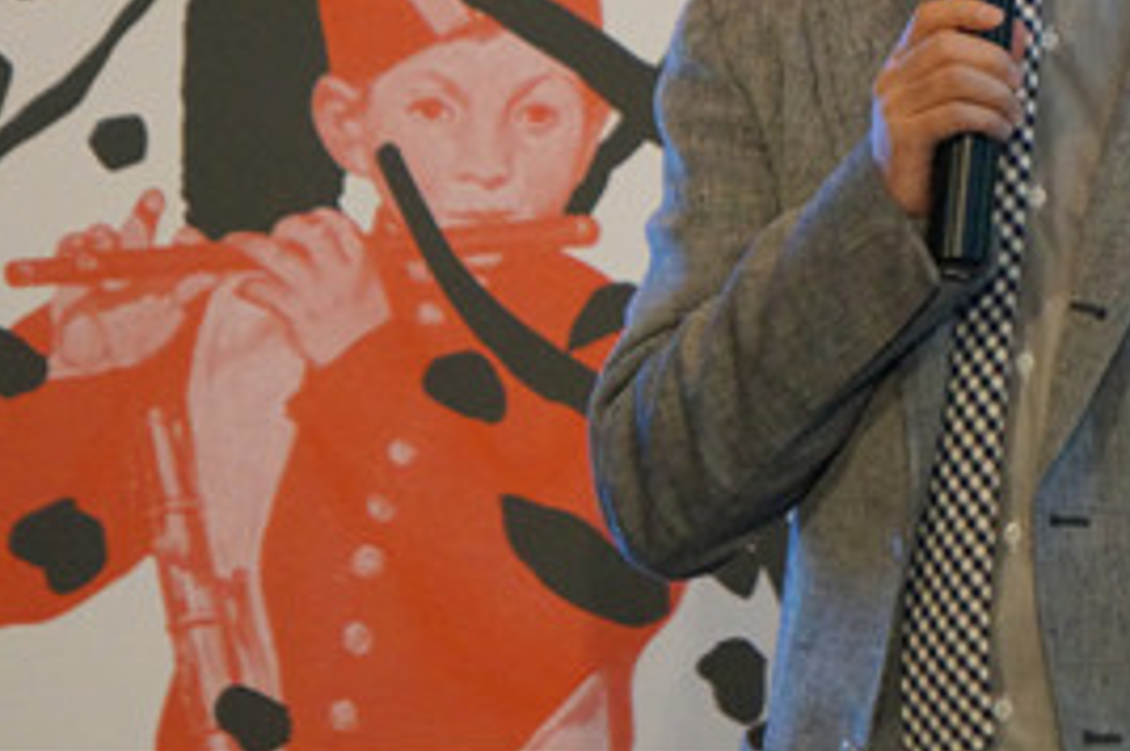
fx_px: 18497
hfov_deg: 3.5
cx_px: 957
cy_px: -84
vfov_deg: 2.3
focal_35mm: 590
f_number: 6.3
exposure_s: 1/100
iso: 3200
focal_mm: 176
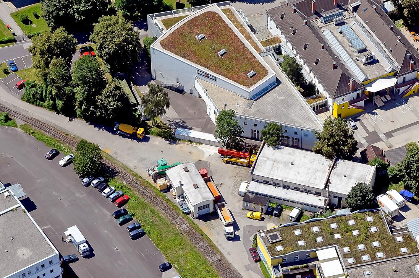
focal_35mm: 156
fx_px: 1812
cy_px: 76
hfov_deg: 13.2
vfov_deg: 8.8
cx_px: 285
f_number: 8
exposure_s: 1/1000
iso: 400
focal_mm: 70
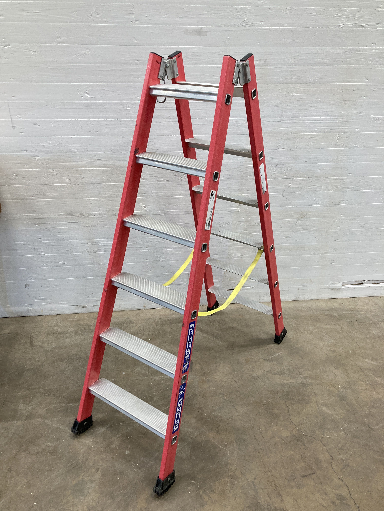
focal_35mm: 28
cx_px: 192
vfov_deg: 63.4
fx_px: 414
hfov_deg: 49.7
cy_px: 256
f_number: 1.8
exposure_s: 1/70
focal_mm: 3.99
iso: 80
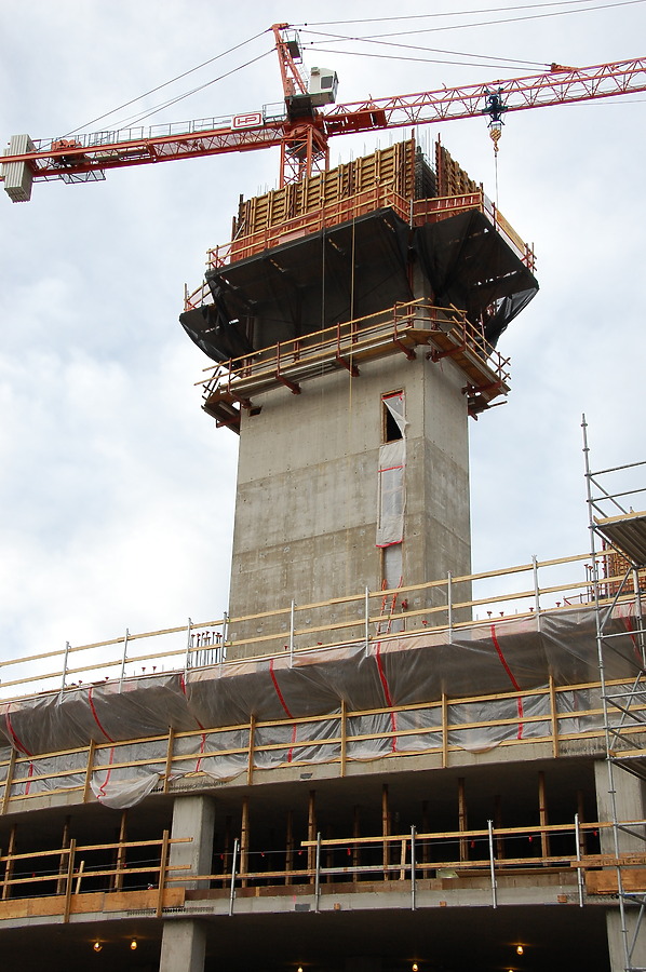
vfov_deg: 42.4
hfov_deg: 28.9
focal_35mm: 46
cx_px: 323
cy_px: 486
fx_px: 1254
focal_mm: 31
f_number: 9
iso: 400
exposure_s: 1/160
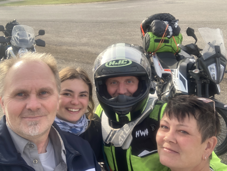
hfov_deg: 56.8
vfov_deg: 44.2
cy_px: 86
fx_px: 210
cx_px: 114
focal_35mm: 32
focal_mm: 2.87
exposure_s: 1/121
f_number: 2.2
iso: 20
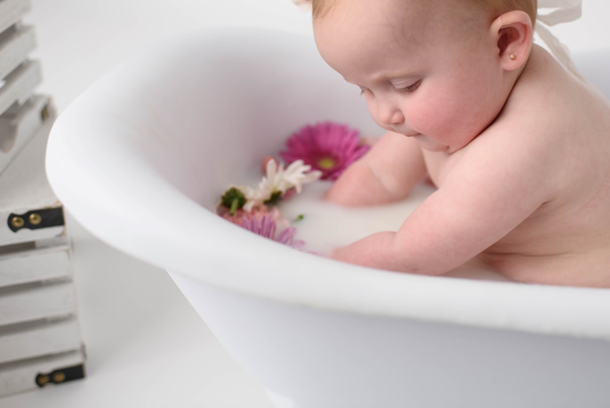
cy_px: 164
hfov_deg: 46.2
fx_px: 712
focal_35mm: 42
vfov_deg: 31.8
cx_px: 359
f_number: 2.8
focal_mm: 35
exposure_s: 1/160
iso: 160
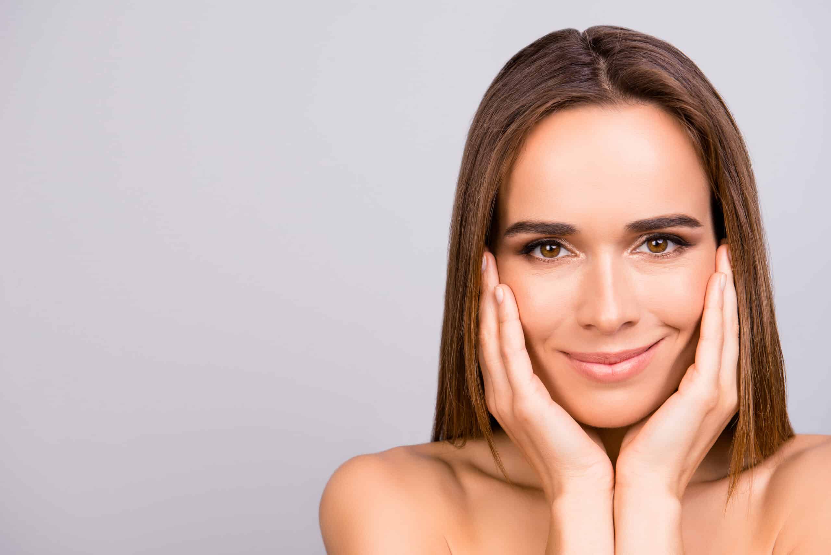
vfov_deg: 19.5
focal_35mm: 70
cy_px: 278
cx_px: 416
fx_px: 1616
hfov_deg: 28.8
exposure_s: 1/125
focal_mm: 70
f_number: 6.3
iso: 100
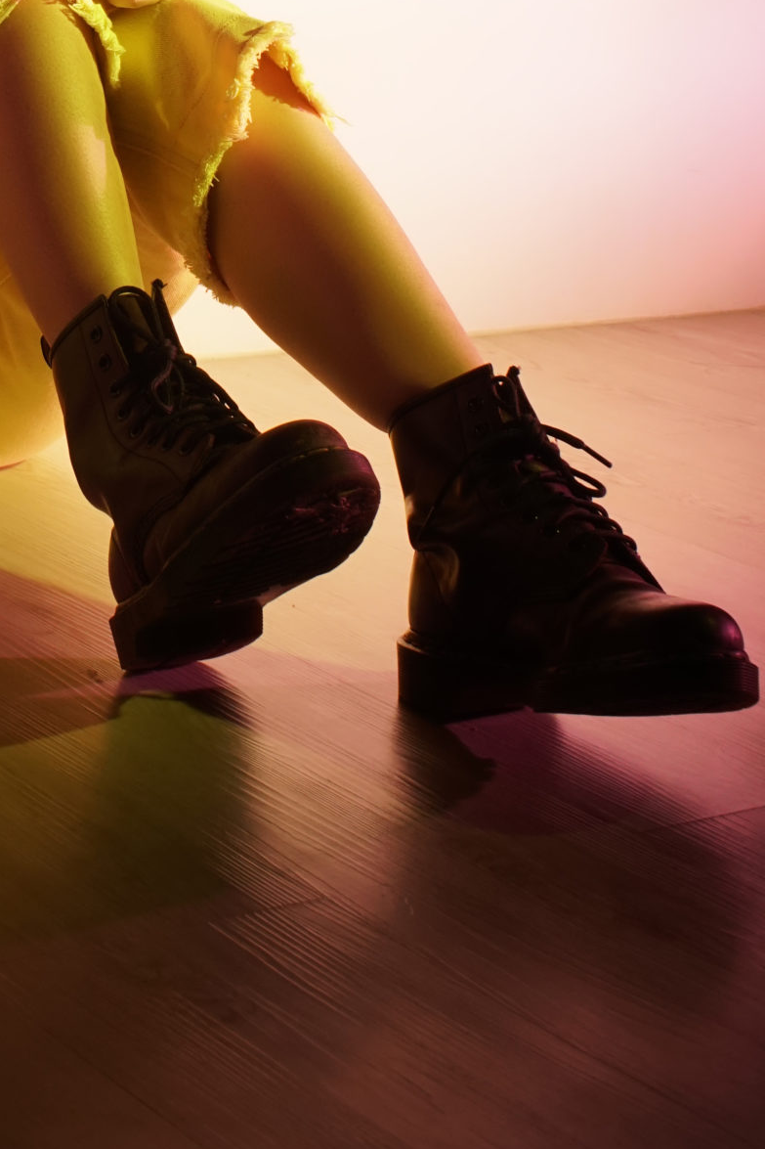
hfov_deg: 15.8
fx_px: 2710
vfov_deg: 22.8
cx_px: 12
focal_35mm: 85
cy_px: -60
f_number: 8
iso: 500
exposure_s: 1/100
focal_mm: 26
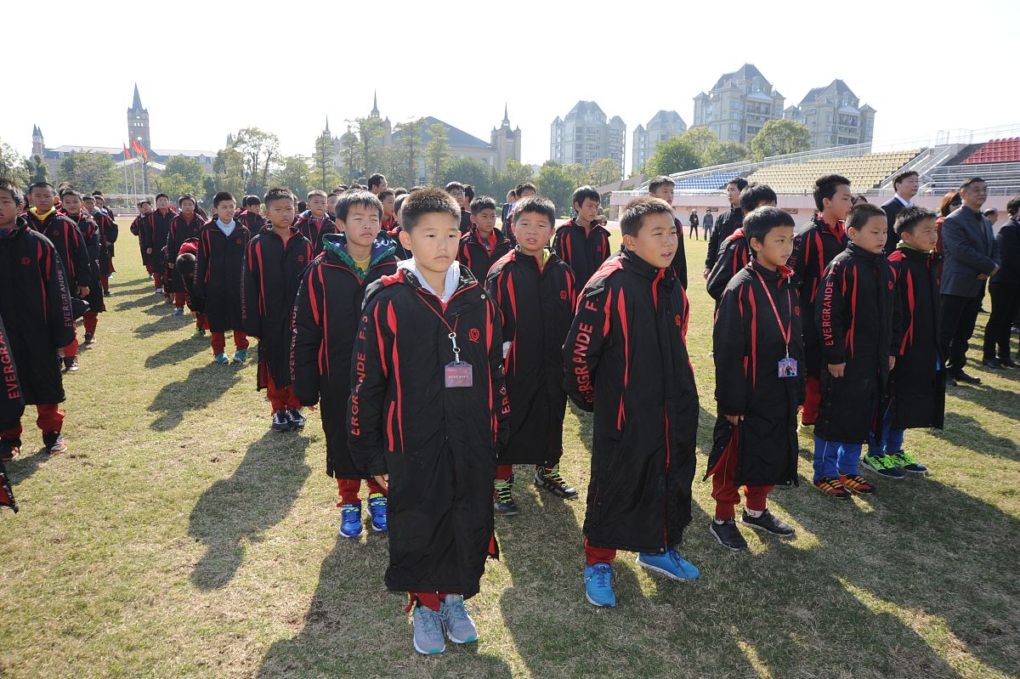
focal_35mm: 24
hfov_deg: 73.8
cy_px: 340
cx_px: 510
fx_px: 680
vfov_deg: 53.1
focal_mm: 24
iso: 320
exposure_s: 1/100
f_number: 13
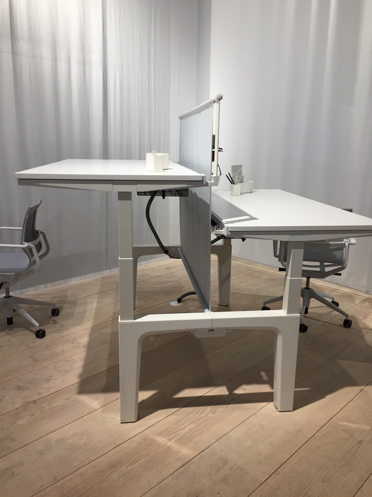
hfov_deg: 48.2
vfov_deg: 61.7
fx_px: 416
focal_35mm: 29
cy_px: 248
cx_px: 186
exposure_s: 1/33
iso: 32
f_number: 2.2
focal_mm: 4.15
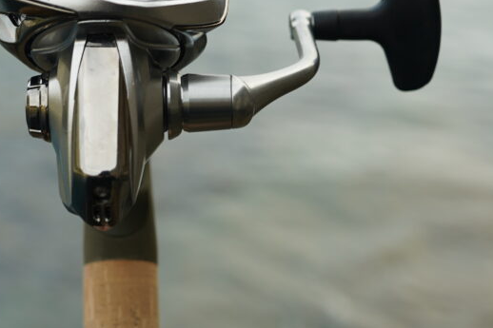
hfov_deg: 23.3
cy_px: -10
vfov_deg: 15.5
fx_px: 1177
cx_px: 92
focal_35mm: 86
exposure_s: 1/160
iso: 160
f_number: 4
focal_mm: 29
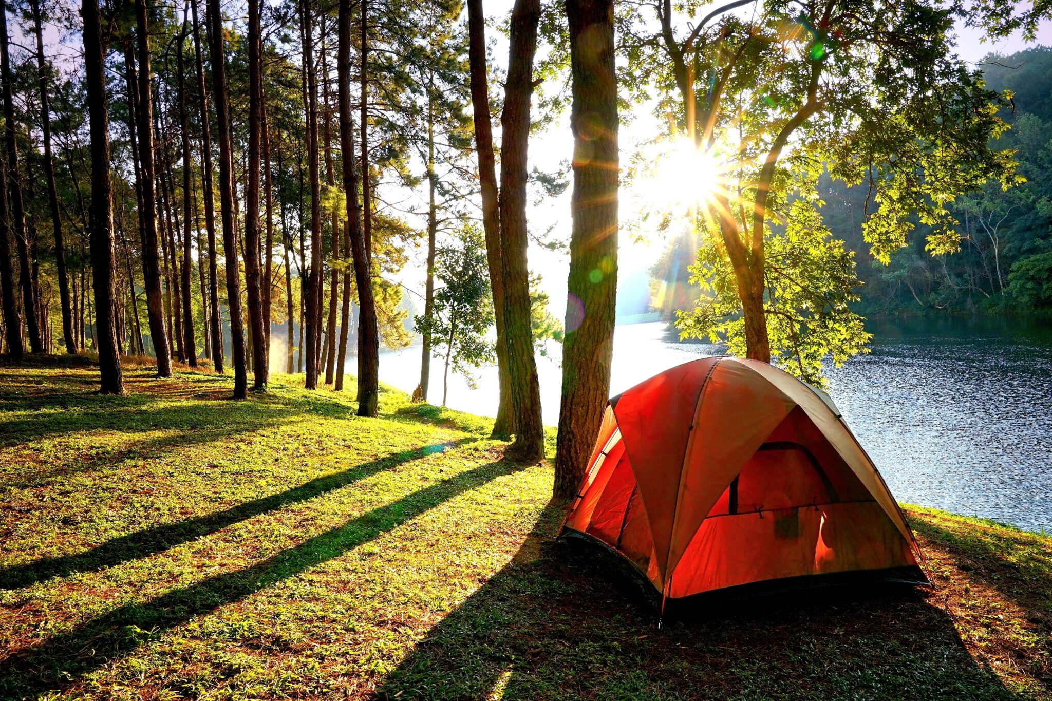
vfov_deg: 53.1
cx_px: 526
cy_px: 350
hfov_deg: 73.7
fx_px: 701
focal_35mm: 24
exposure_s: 1/60
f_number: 16
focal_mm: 24
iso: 400
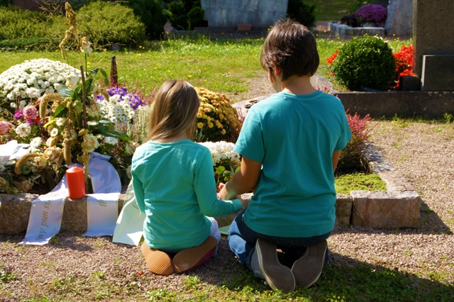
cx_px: 227
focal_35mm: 60
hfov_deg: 33.4
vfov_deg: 22.6
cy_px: 151
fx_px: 756
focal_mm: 40
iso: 200
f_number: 8
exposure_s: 1/250
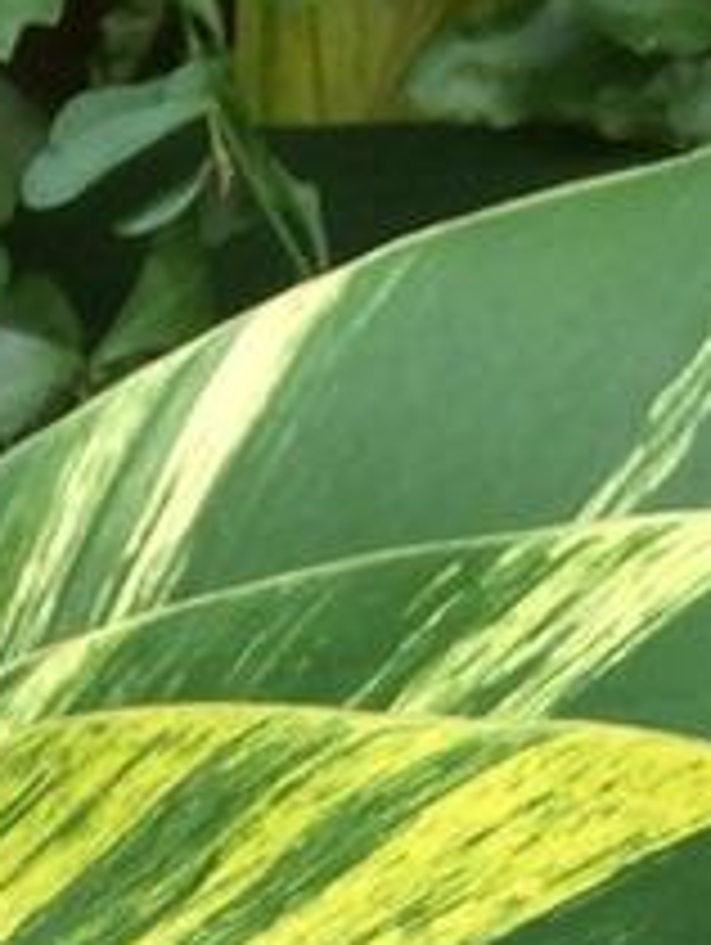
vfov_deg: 8.8
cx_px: 32
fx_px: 5029
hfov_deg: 8.1
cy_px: 2851
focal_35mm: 184
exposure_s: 1/120
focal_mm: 4.15
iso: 32
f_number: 2.2
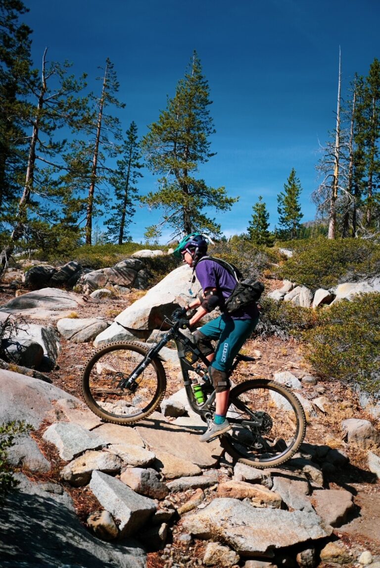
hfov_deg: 43.7
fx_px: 474
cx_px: 190
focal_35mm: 30
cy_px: 284
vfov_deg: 61.9
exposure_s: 1/3000
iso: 100
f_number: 2.8
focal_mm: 20
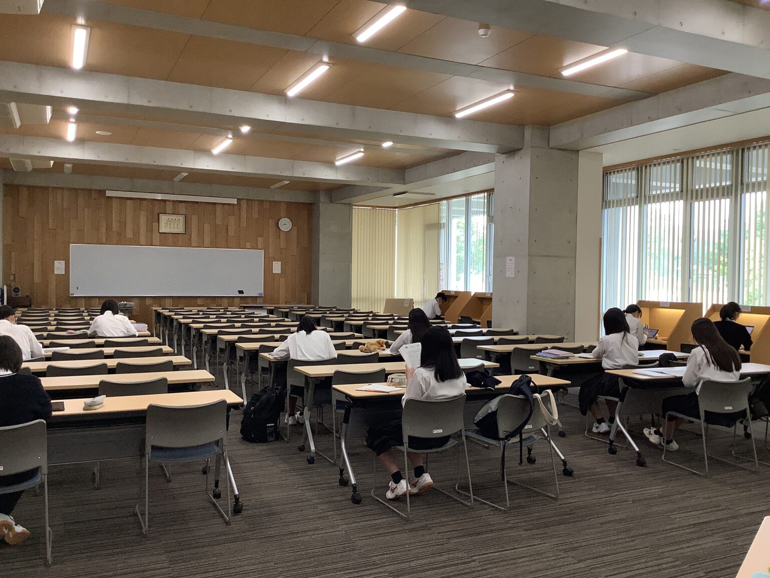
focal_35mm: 31
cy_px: 289
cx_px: 385
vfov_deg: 45.4
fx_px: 690
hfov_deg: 58.4
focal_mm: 3.3
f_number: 2.4
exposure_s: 1/120
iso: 80
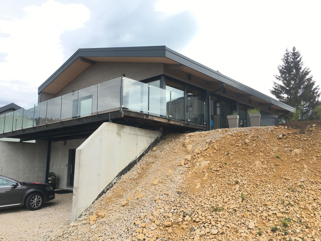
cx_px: 160
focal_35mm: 29
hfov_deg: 61.7
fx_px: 269
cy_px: 120
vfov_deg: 48.2
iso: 25
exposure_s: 1/274
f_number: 2.2
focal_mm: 4.15
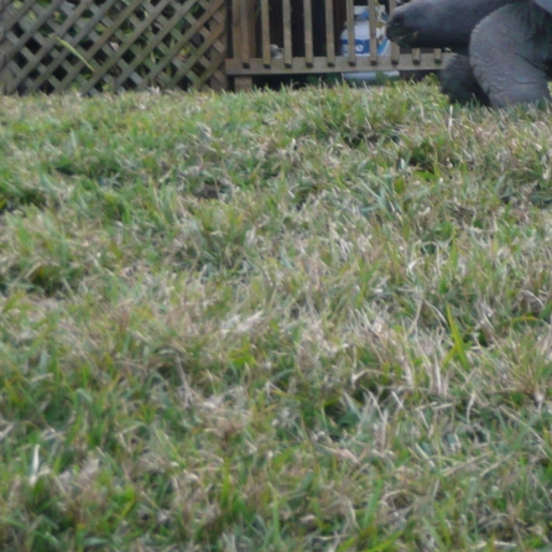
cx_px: 432
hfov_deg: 8.2
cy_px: 20
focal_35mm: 213
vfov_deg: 8.2
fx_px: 3843
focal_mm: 13.7
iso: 100
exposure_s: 1/30
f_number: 4.7
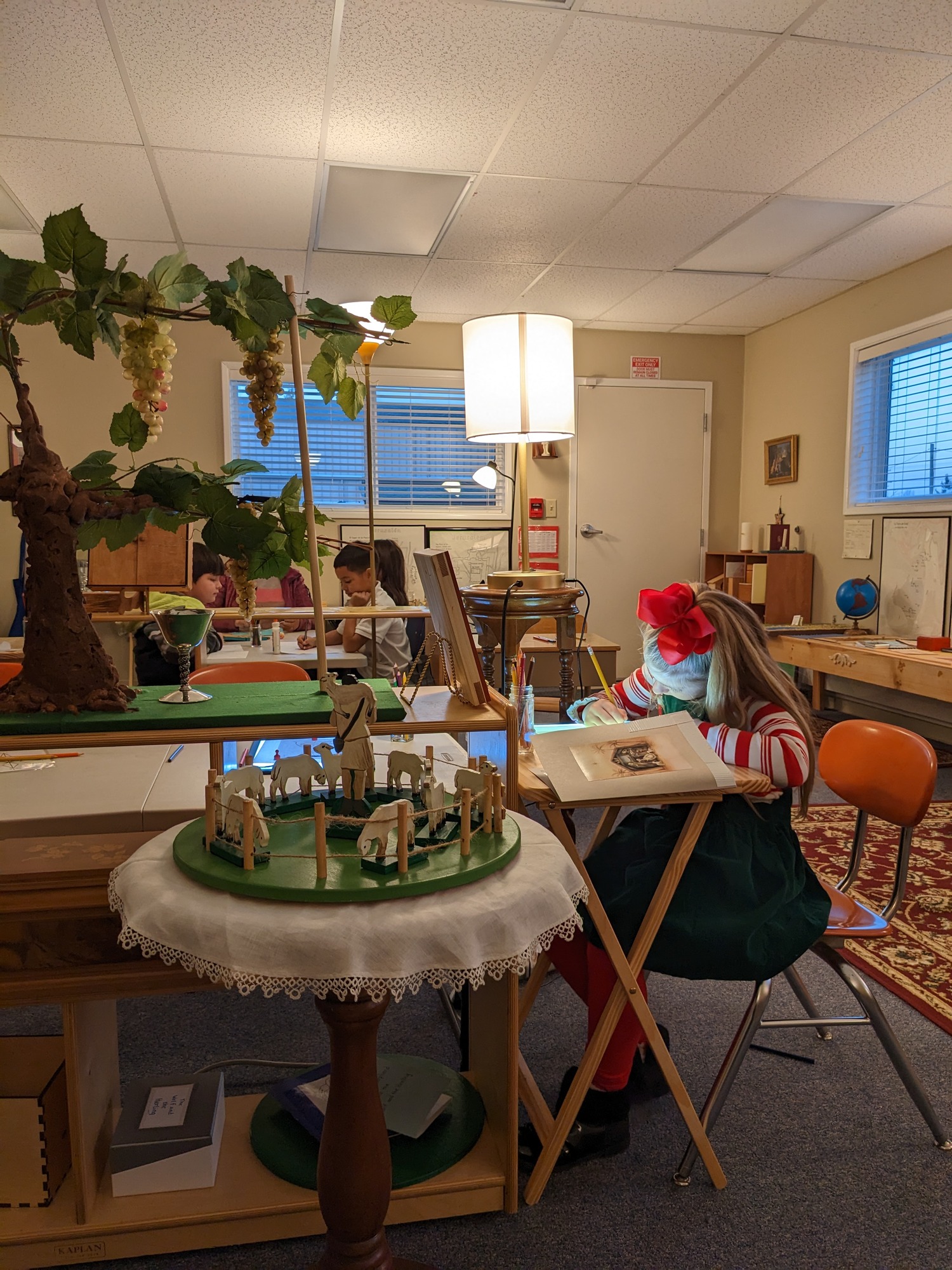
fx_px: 990
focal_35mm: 27
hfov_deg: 51.4
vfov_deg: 65.3
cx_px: 476
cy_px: 635
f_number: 1.73
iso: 68
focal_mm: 4.38
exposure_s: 1/60
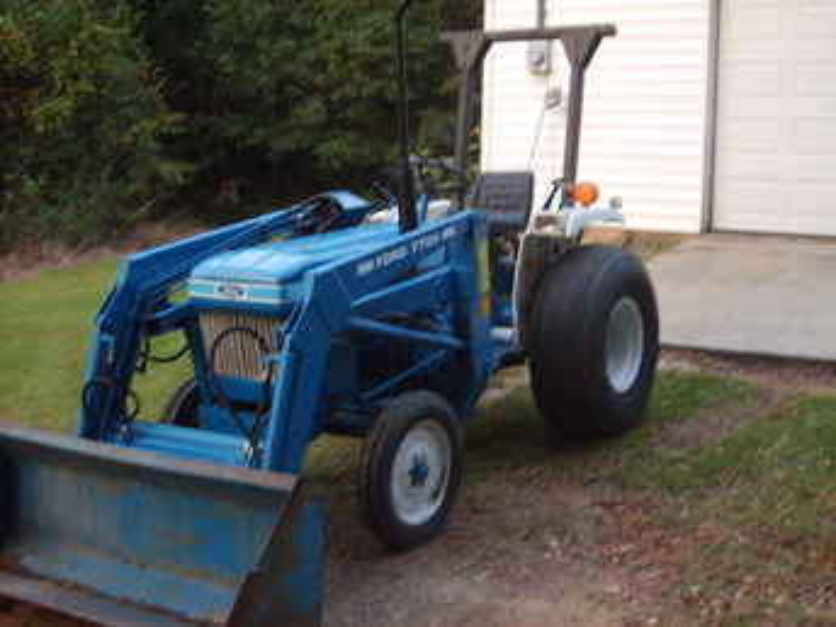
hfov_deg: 36.8
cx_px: 418
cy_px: 314
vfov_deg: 28.0
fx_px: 1256
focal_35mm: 52
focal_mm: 8.7
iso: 133
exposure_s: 1/45
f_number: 3.3
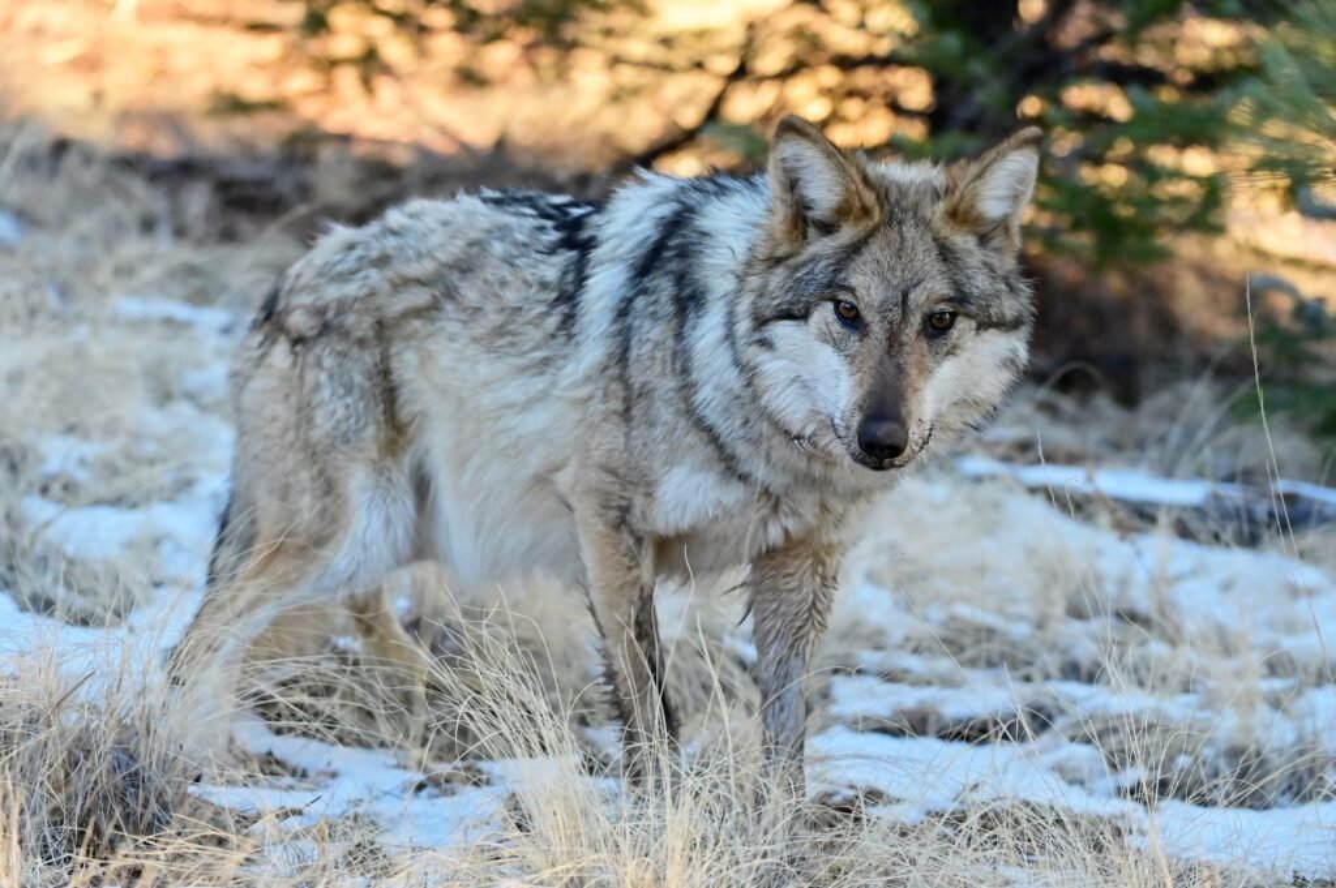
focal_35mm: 200
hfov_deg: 10.3
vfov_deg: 6.9
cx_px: 668
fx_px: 7416
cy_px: 444
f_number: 5
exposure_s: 1/1600
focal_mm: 200
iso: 5000
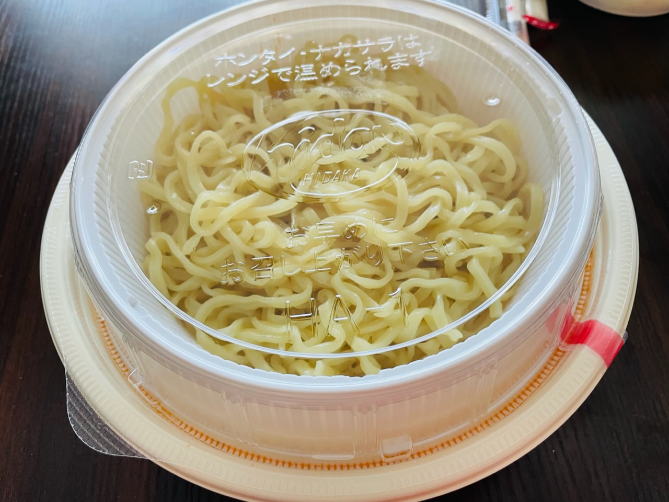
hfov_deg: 67.3
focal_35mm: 26
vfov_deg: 53.1
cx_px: 334
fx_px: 502
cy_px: 251
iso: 125
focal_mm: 4.2
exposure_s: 1/60
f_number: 1.6
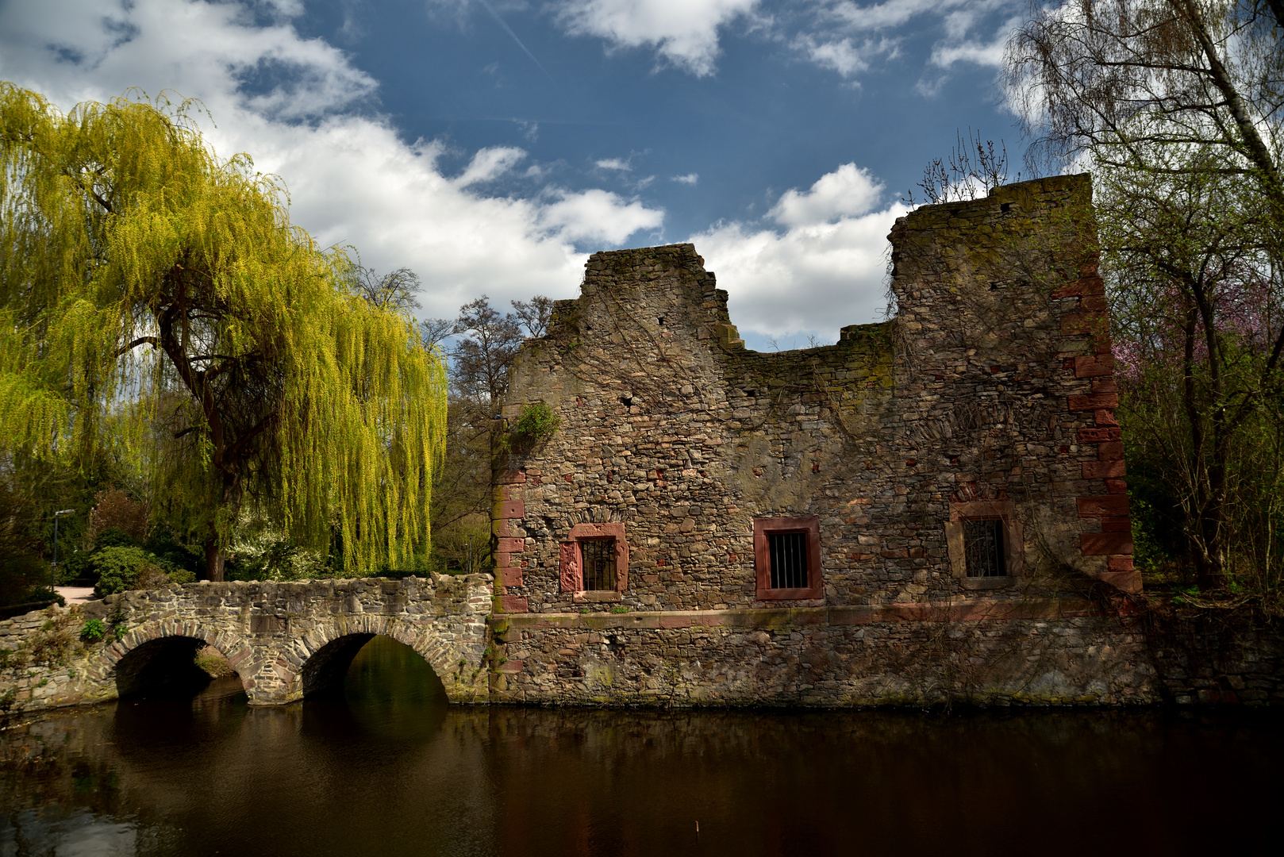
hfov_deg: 73.7
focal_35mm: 24
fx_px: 856
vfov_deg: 53.2
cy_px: 428
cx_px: 642
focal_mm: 24
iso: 100
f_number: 5.6
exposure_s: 1/125
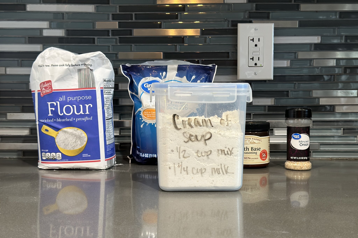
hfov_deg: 39.6
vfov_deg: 27.0
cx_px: 179
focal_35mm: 50
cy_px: 125
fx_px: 497
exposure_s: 1/60
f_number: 1.78
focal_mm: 6.86
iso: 200
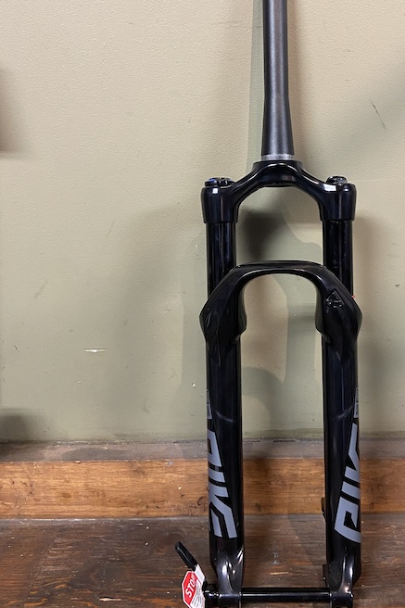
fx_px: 557
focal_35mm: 33
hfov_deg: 39.4
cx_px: 277
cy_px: 260
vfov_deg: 57.0
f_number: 1.8
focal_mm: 4.25
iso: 250
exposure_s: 1/60
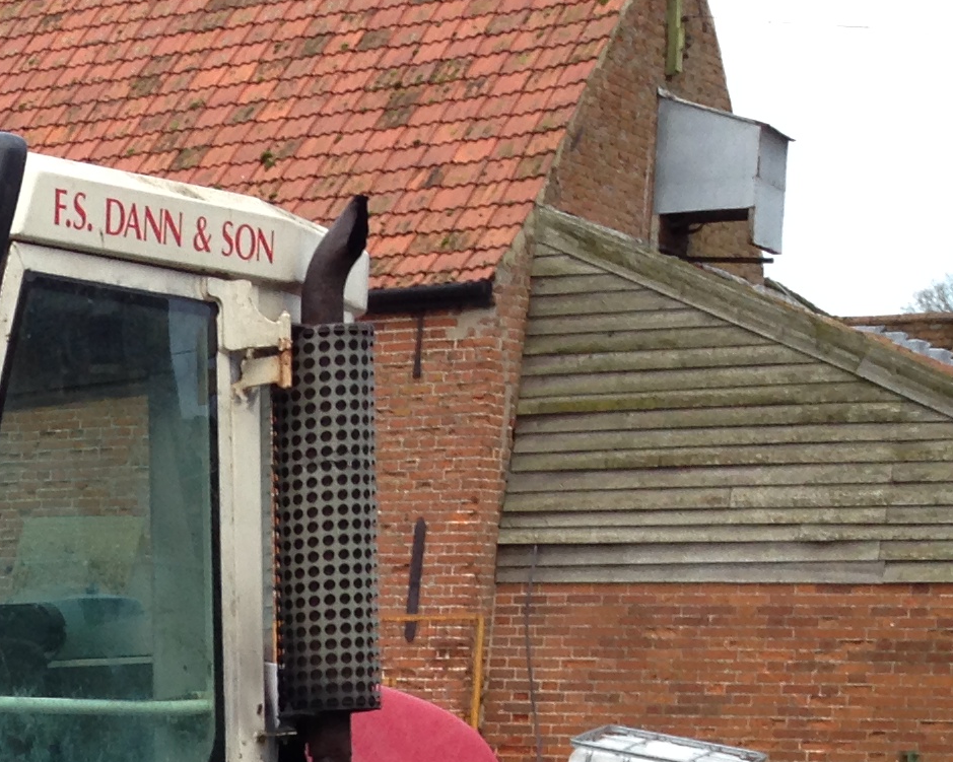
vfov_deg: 13.1
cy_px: 1106
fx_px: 3159
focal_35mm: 112
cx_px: -691
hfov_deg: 15.2
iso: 50
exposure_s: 1/30
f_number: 2.4
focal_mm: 4.12
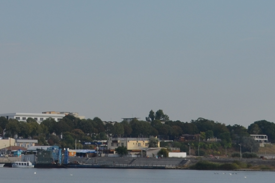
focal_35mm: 214
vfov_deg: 6.4
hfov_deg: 9.2
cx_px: -194
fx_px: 1634
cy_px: -71
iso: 100
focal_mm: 32
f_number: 8
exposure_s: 1/250
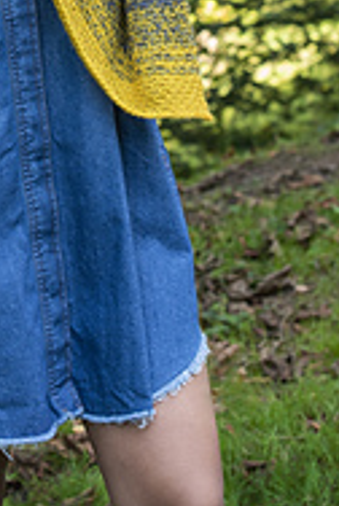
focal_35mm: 133
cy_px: -143
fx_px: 1872
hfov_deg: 10.3
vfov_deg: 14.8
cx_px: 13
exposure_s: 1/100
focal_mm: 50
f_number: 5.6
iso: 640
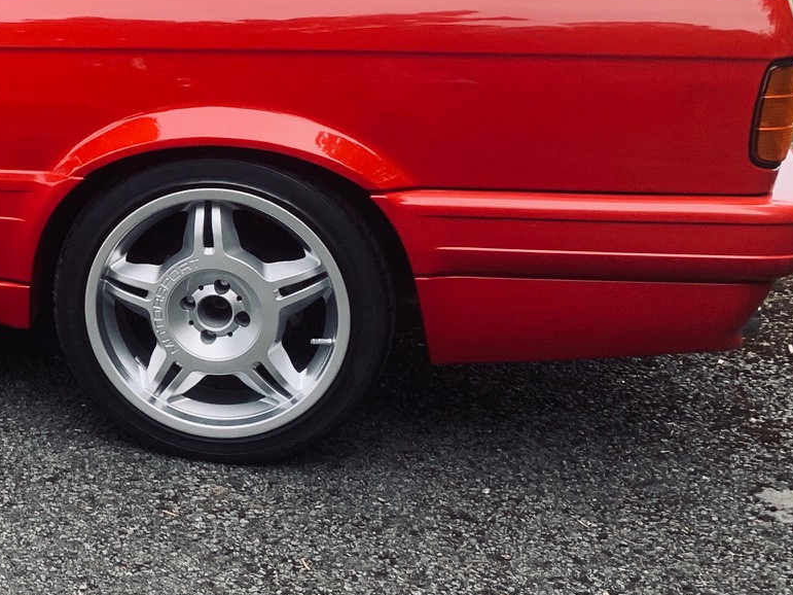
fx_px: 1558
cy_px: 244
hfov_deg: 25.9
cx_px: -131
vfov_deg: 21.6
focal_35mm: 68
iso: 100
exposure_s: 1/96
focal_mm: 4.25
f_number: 1.8
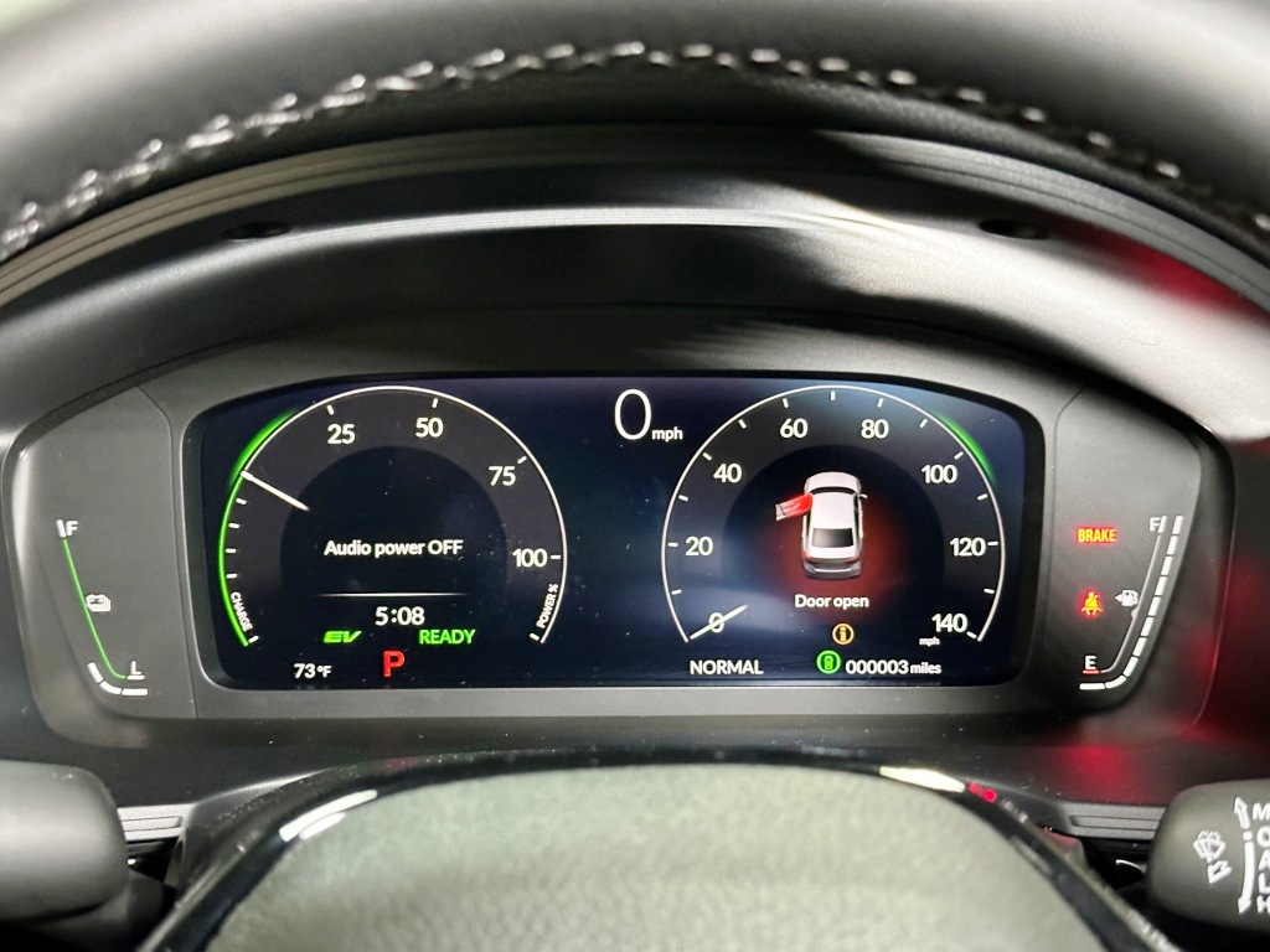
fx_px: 1761
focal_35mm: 48
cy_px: 476
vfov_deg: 30.3
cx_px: 635
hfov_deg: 39.7
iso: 640
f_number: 1.78
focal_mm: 6.86
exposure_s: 1/24
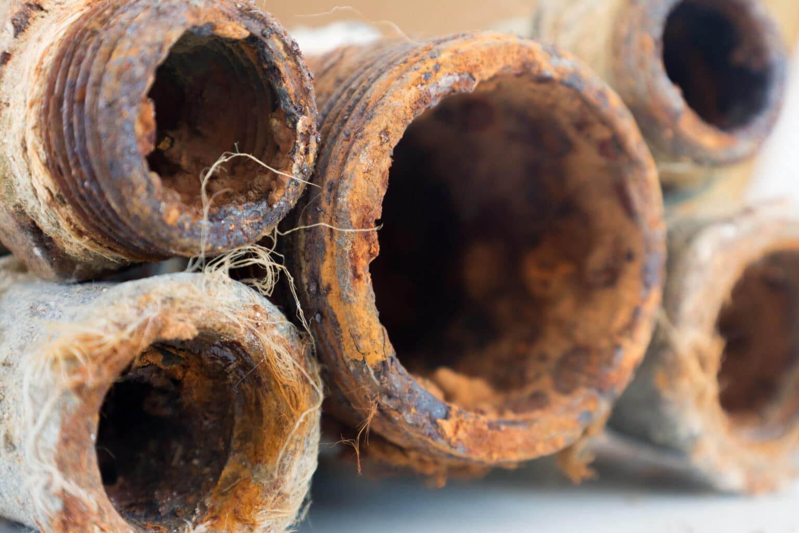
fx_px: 1831
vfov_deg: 16.6
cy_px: 266
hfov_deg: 24.6
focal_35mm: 82
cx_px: 400
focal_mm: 55
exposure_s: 1/20
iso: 800
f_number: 6.7
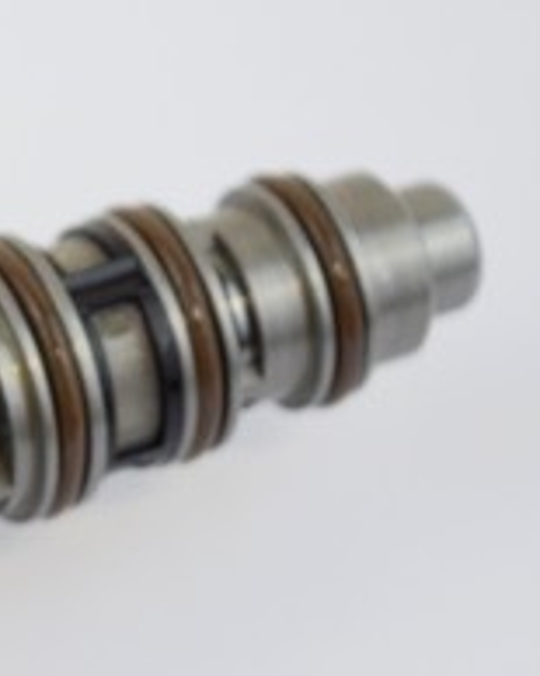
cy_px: 538
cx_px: -474
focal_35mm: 242
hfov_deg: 6.2
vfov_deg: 8.0
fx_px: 4838
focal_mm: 52
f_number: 5.6
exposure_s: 1/60
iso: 1000
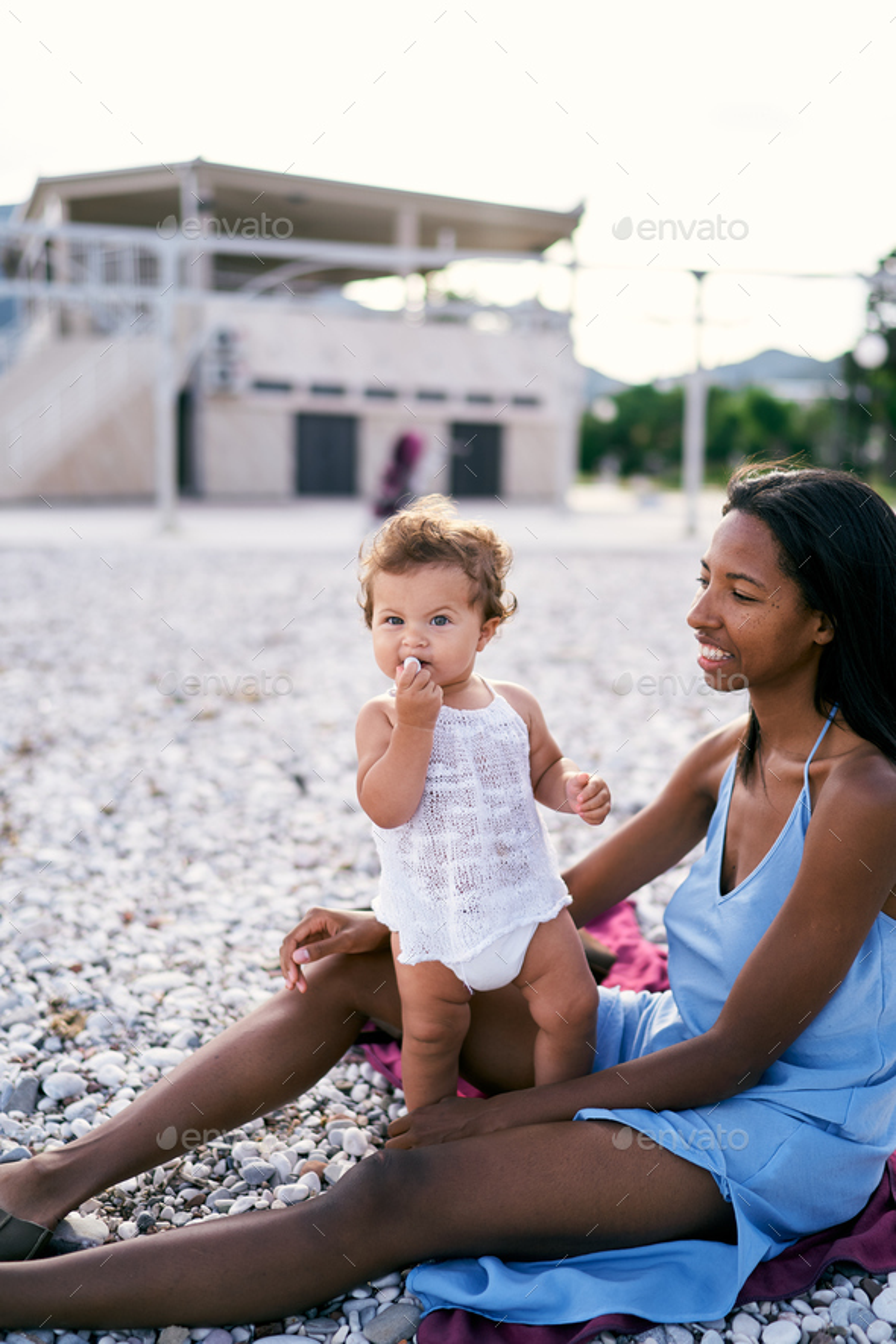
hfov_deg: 37.9
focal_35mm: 35
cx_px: 448
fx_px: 1307
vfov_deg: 54.4
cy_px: 672
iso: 100
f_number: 1.4
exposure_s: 1/1600
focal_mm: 35
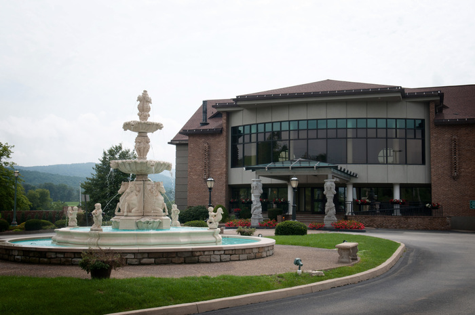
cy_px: 158
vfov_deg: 29.8
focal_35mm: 45
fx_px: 593
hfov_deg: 43.6
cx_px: 238
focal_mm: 30
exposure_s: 1/400
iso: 200
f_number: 10
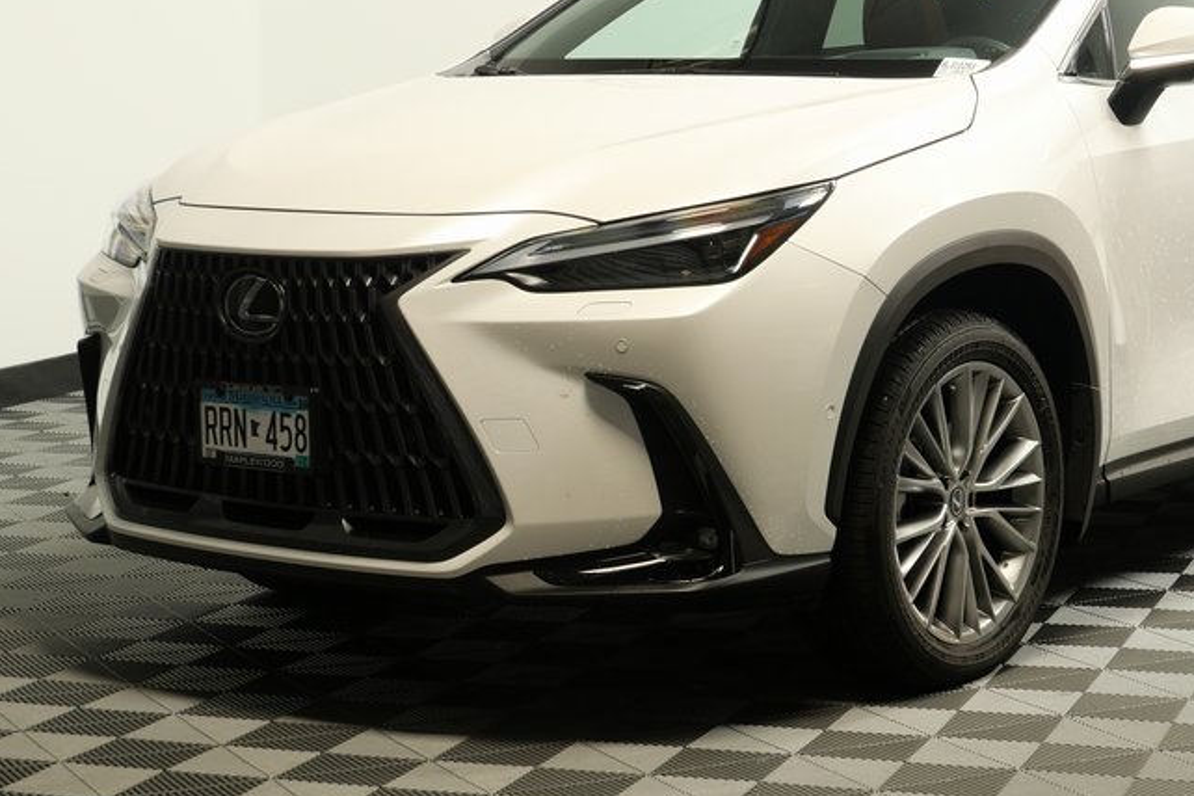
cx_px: 828
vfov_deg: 16.4
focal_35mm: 83
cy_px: 337
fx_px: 2753
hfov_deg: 24.3
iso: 250
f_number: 5.6
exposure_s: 1/200
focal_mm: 25
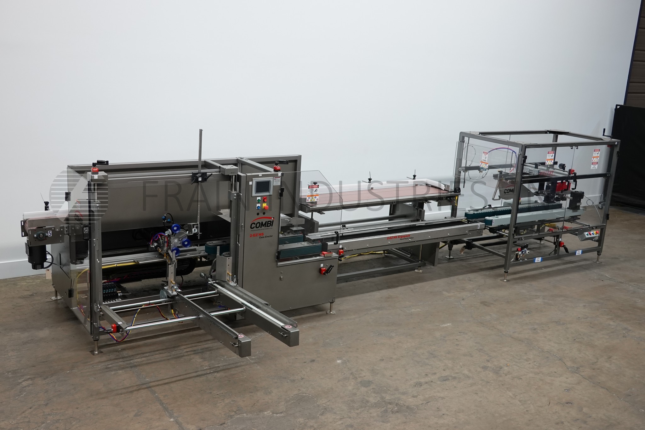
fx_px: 699
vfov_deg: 34.2
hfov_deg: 49.6
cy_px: 215
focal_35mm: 39
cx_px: 322
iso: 250
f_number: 3.5
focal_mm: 14.4
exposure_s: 1/40
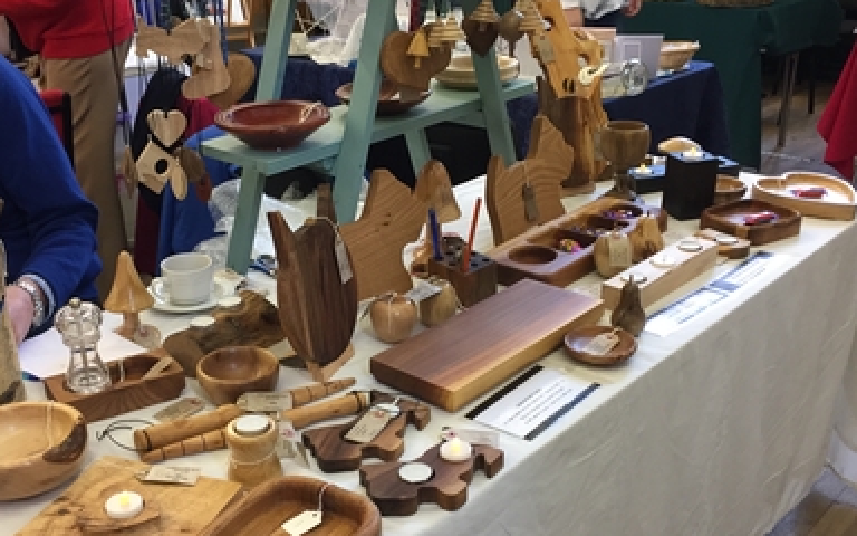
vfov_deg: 32.0
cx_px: 388
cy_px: 294
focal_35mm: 40
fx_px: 934
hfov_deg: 49.2
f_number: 2.2
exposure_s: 1/33
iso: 160
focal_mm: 4.15
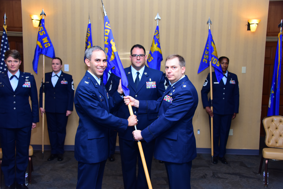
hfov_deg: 44.5
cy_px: 94
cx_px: 142
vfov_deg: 30.5
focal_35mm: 44
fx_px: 346
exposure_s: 1/125
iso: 640
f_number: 4.2
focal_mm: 44
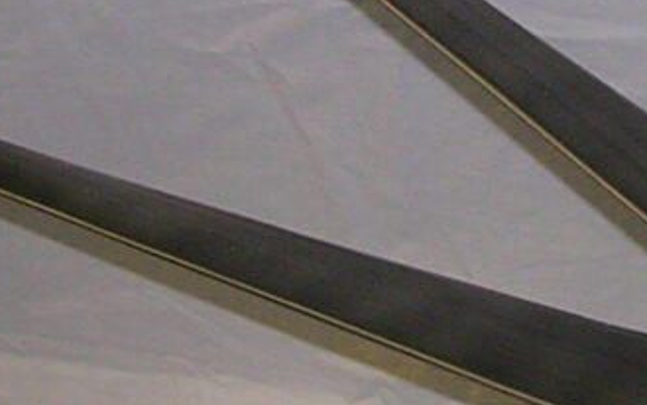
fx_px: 3317
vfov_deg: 7.0
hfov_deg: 10.5
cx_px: 1143
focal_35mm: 188
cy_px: 271
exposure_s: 1/60.1
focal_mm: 5.8
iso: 50
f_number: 2.8
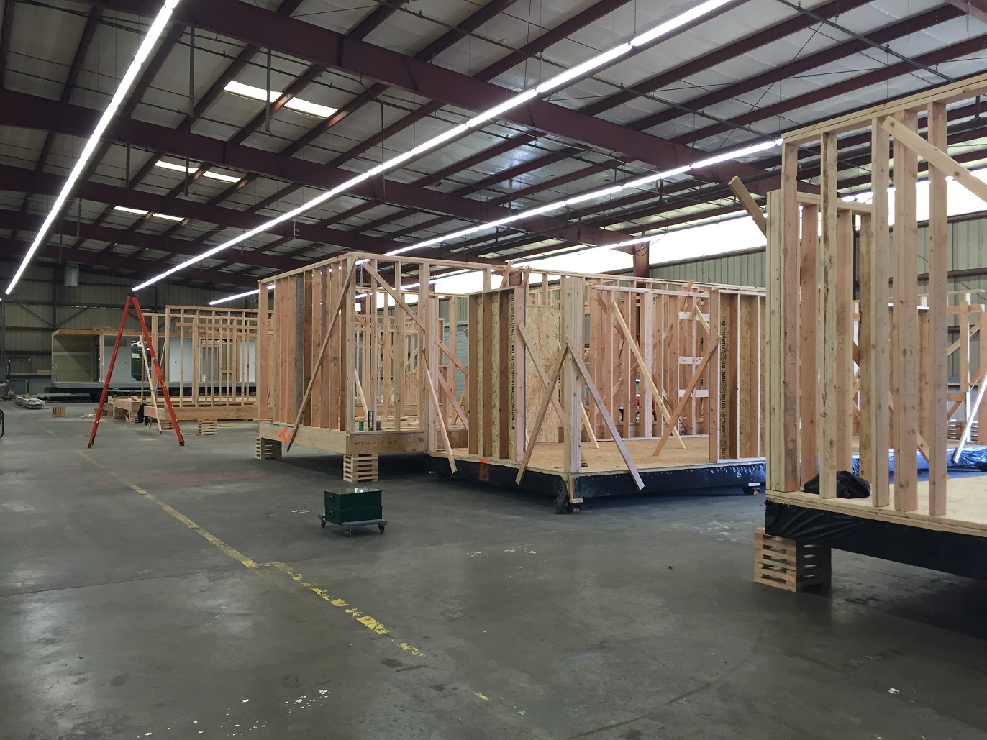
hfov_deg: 61.7
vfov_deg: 48.2
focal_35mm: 29
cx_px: 494
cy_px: 370
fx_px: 827
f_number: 2.2
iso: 80
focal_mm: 4.15
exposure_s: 1/30
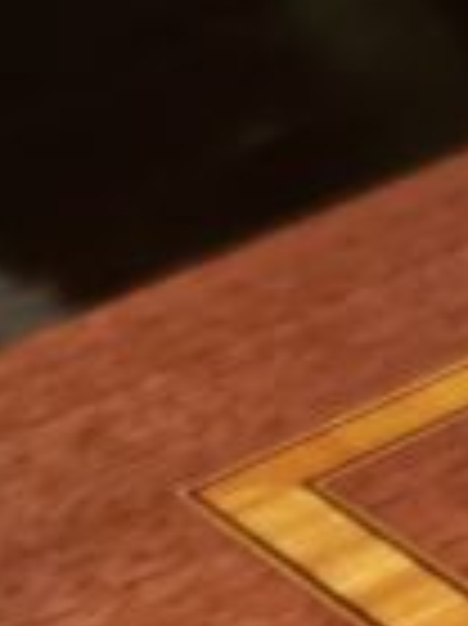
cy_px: 1236
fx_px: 3159
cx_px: 1490
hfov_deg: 7.3
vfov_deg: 10.4
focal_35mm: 175
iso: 250
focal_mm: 4.3
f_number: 1.5
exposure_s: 1/30
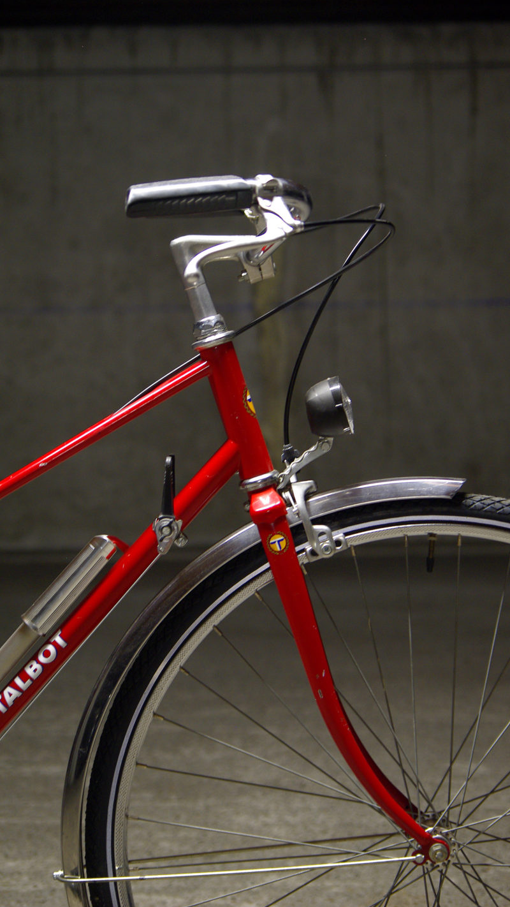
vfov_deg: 23.2
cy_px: 452
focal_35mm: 92
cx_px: 260
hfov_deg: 13.2
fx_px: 2212
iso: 400
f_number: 4
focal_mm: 58
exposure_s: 1/6
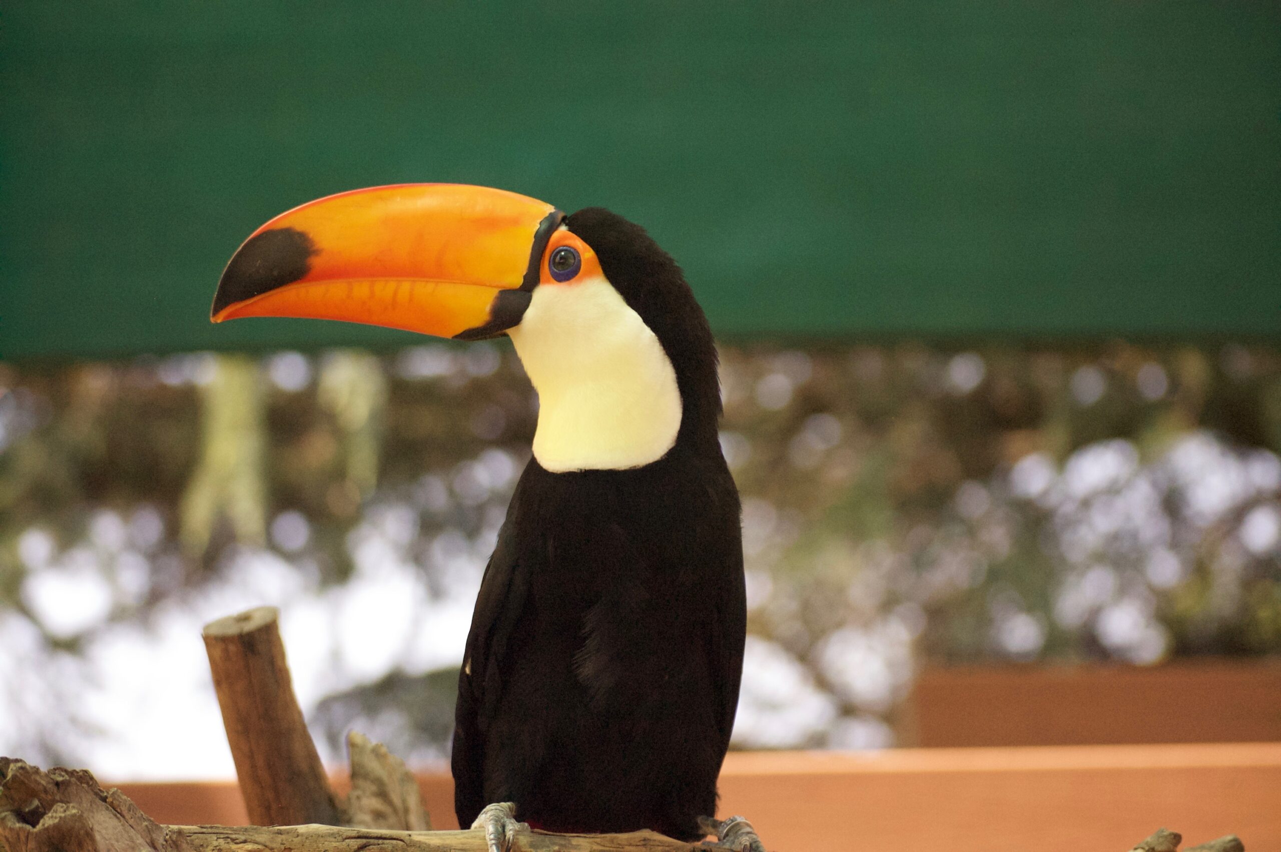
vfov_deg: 14.7
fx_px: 3306
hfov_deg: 21.9
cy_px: 426
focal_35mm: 93
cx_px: 640
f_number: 4.2
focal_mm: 62
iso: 1600
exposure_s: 1/1600
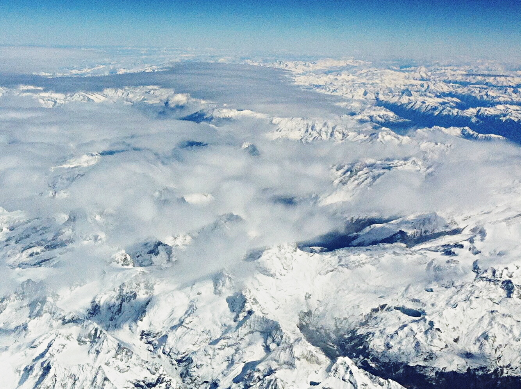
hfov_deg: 28.6
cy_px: 93
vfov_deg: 21.4
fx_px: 1022
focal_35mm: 68
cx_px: 269
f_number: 2.8
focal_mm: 3.85
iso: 80
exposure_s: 1/2742
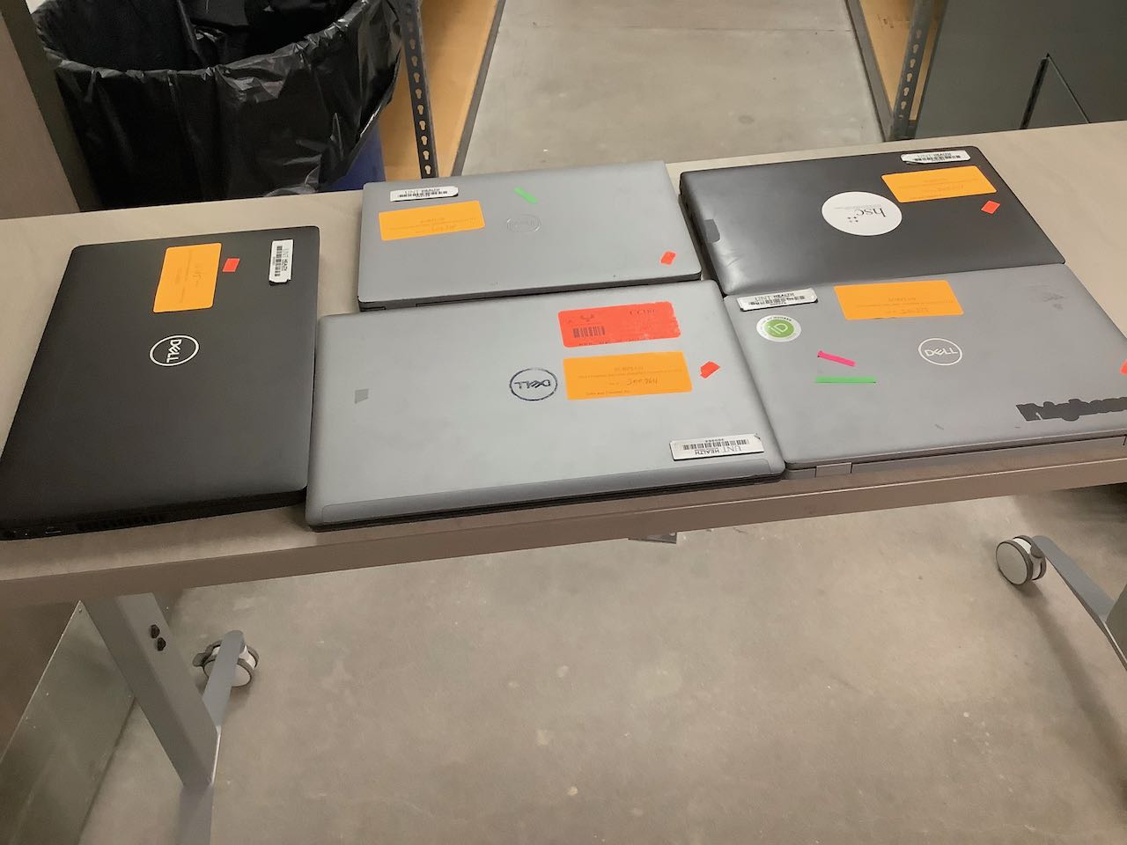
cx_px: 564
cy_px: 422
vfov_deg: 45.4
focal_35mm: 31
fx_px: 1009
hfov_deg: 58.4
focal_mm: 3.3
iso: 250
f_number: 2.4
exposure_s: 1/60
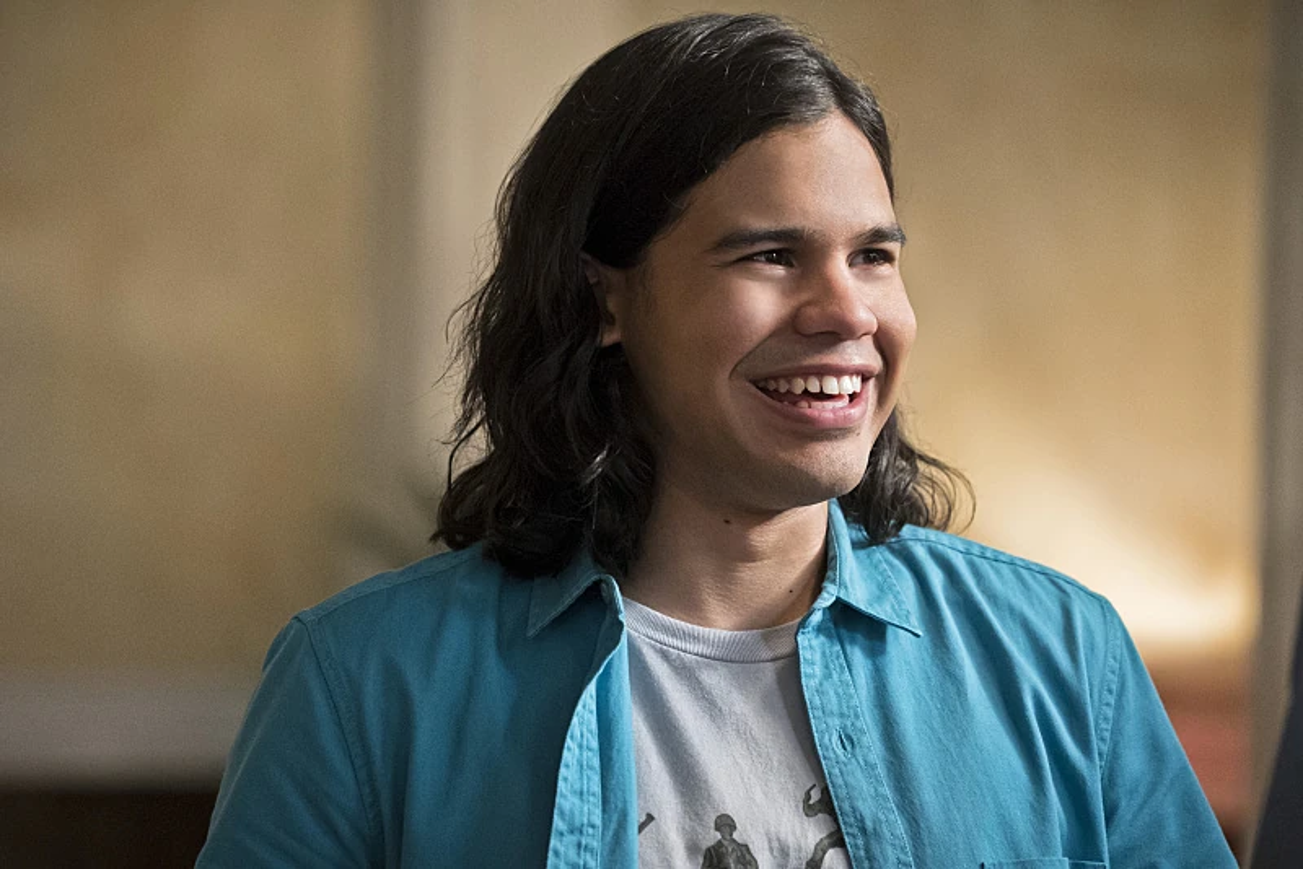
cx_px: 652
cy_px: 434
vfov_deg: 6.9
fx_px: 7241
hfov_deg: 10.3
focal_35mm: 200
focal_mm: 200
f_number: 4
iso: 8000
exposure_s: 1/250
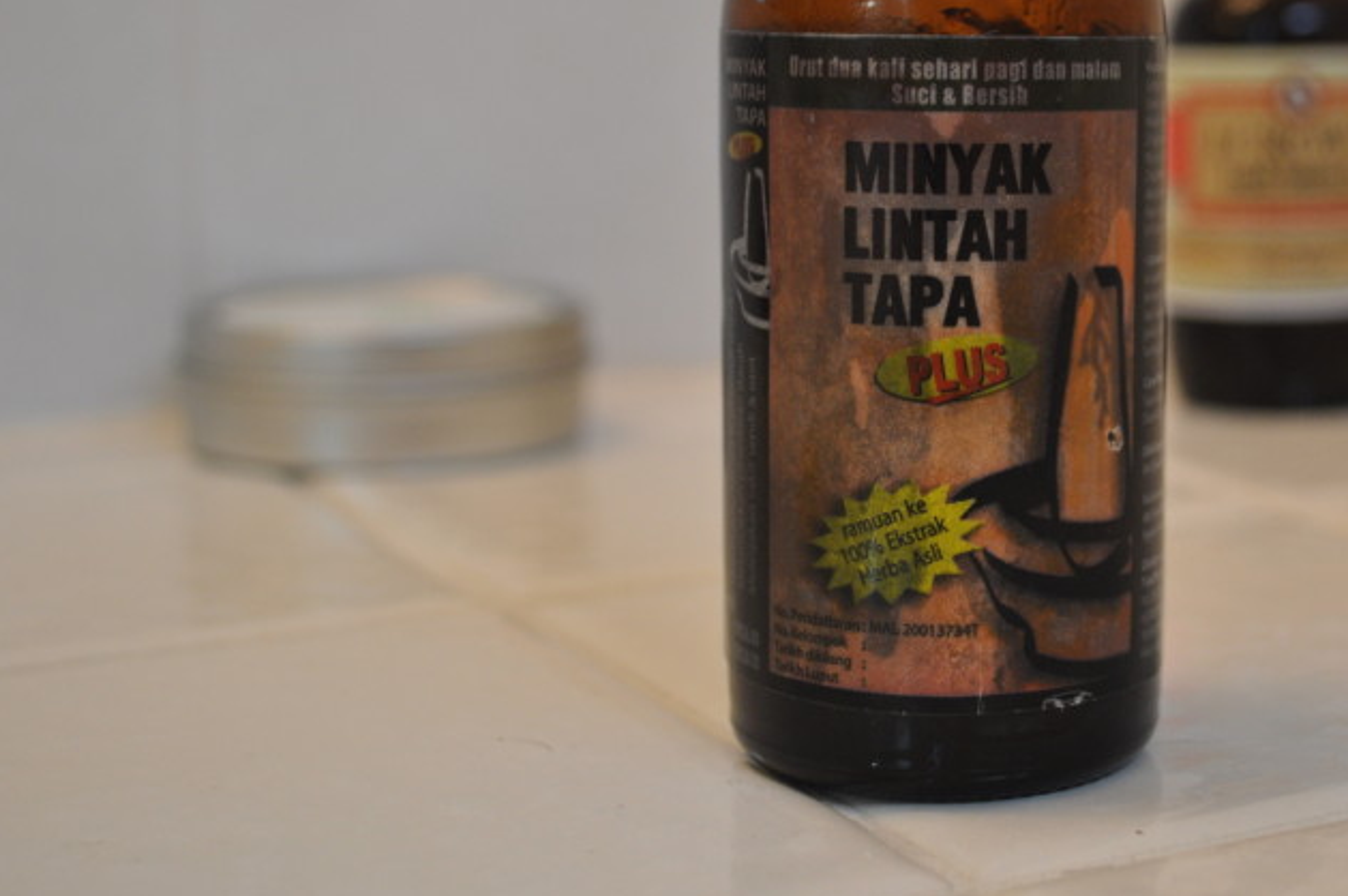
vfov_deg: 19.0
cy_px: 195
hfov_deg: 28.2
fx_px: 2649
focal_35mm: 71
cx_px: 1005
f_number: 4.5
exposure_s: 1/60
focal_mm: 29
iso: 560
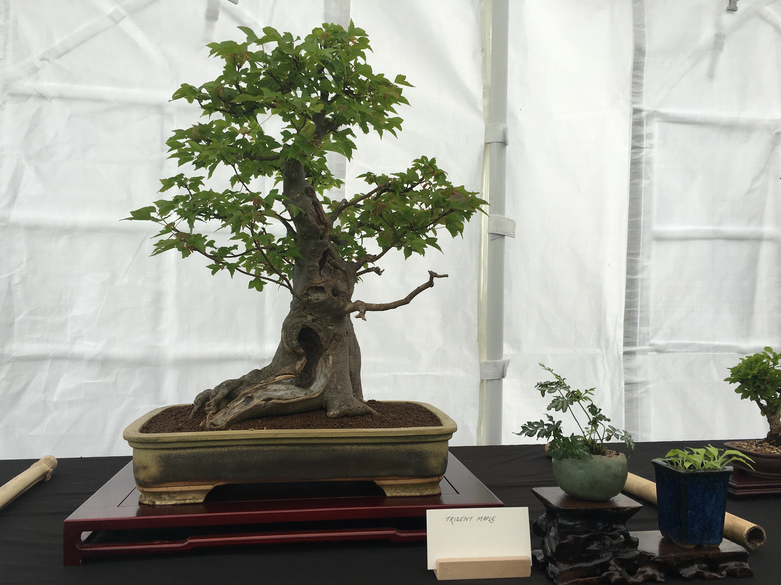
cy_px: 292
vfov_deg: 48.2
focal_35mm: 29
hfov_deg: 61.7
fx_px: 654
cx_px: 390
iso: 25
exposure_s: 1/420
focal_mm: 4.15
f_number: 2.2
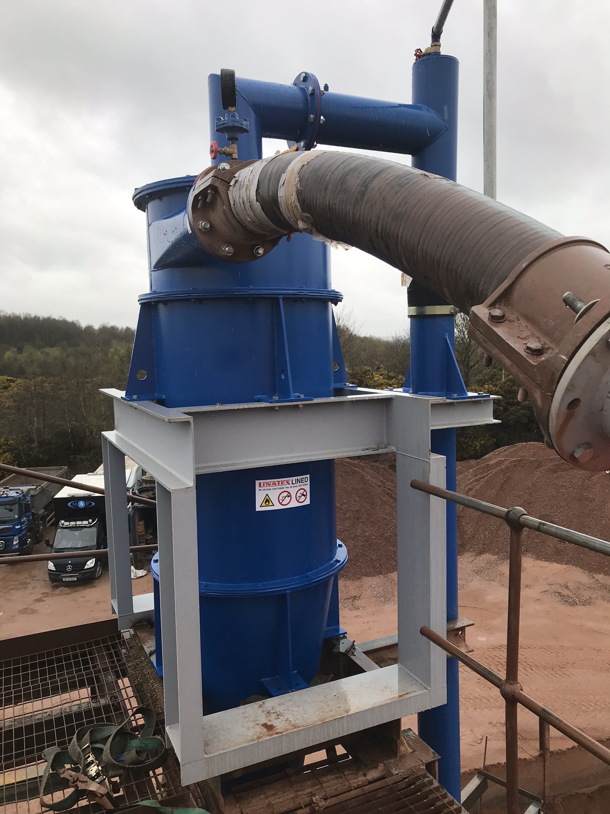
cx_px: 305
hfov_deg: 49.7
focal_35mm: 28
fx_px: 658
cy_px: 407
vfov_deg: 63.4
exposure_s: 1/427
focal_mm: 3.99
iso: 20
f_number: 1.8
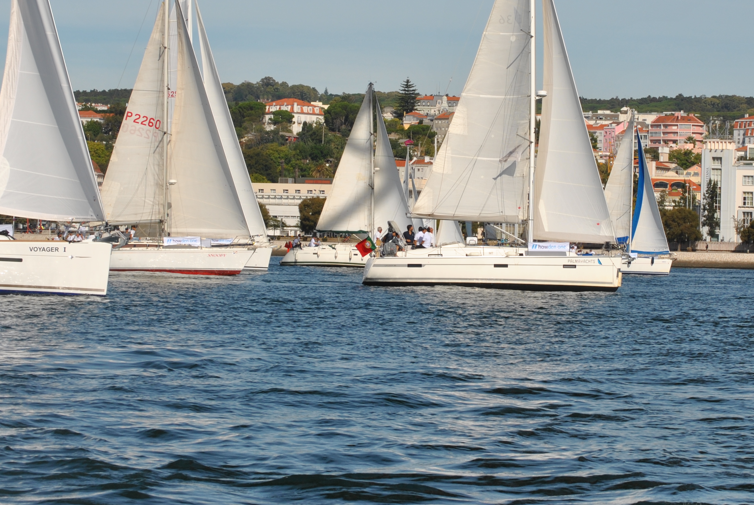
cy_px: 120
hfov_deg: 15.5
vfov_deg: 10.4
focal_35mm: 132
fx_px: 2763
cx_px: 504
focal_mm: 55
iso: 100
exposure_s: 1/320
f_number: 9
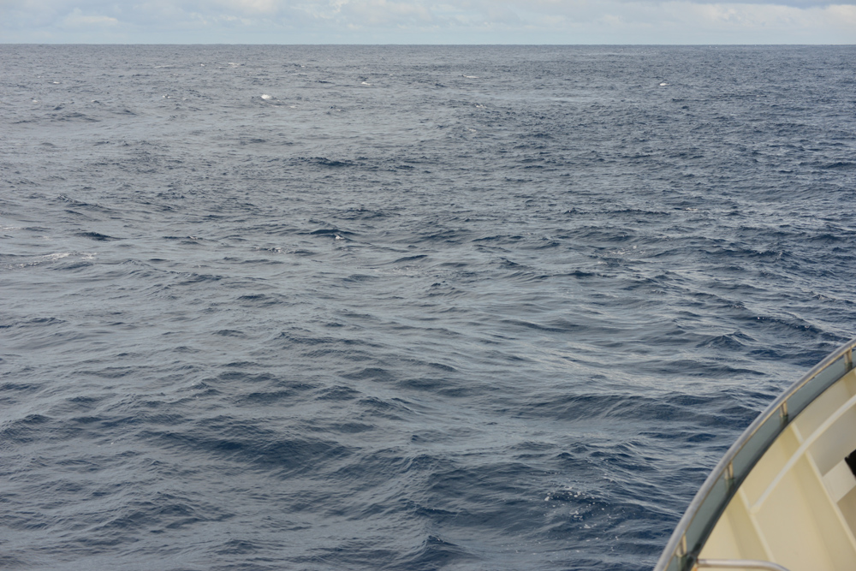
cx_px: 428
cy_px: 286
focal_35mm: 80
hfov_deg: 25.4
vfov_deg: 17.1
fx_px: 1902
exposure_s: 1/1250
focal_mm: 80
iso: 400
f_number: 8
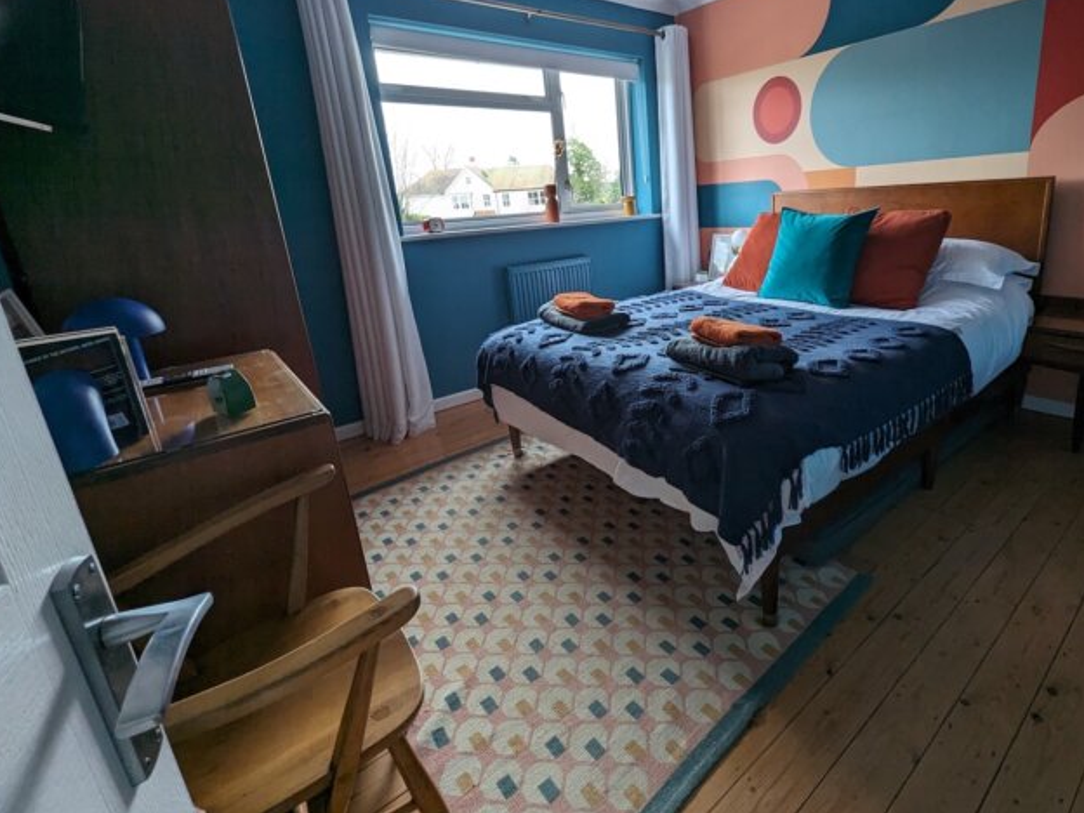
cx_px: 646
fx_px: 501
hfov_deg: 93.4
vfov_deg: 77.6
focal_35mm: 16
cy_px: 342
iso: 55
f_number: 2.2
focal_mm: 1.95
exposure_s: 1/34.3
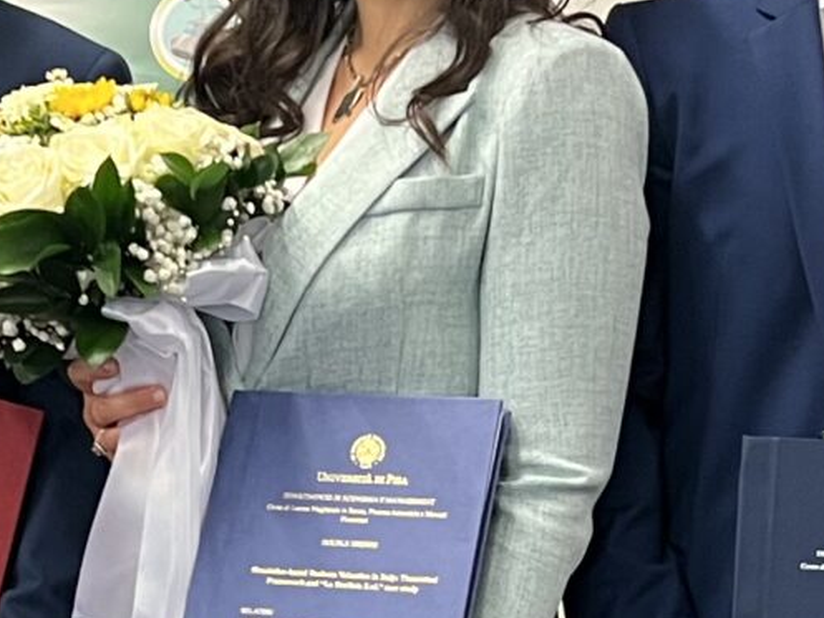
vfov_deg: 11.0
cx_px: 186
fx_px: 3191
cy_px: 638
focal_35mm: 134
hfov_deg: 14.6
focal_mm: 5.7
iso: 100
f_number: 1.5
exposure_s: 1/50
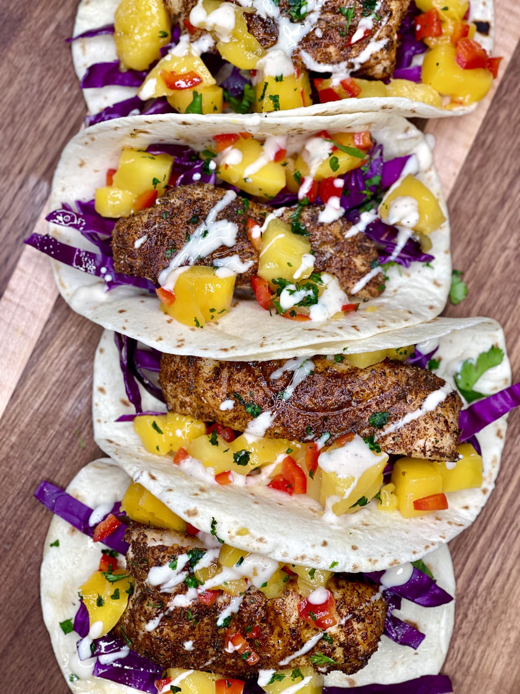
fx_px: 1282
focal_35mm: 64
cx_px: 260
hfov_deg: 22.9
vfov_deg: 30.3
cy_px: 347
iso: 80
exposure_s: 1/121
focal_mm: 7.5
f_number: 2.2
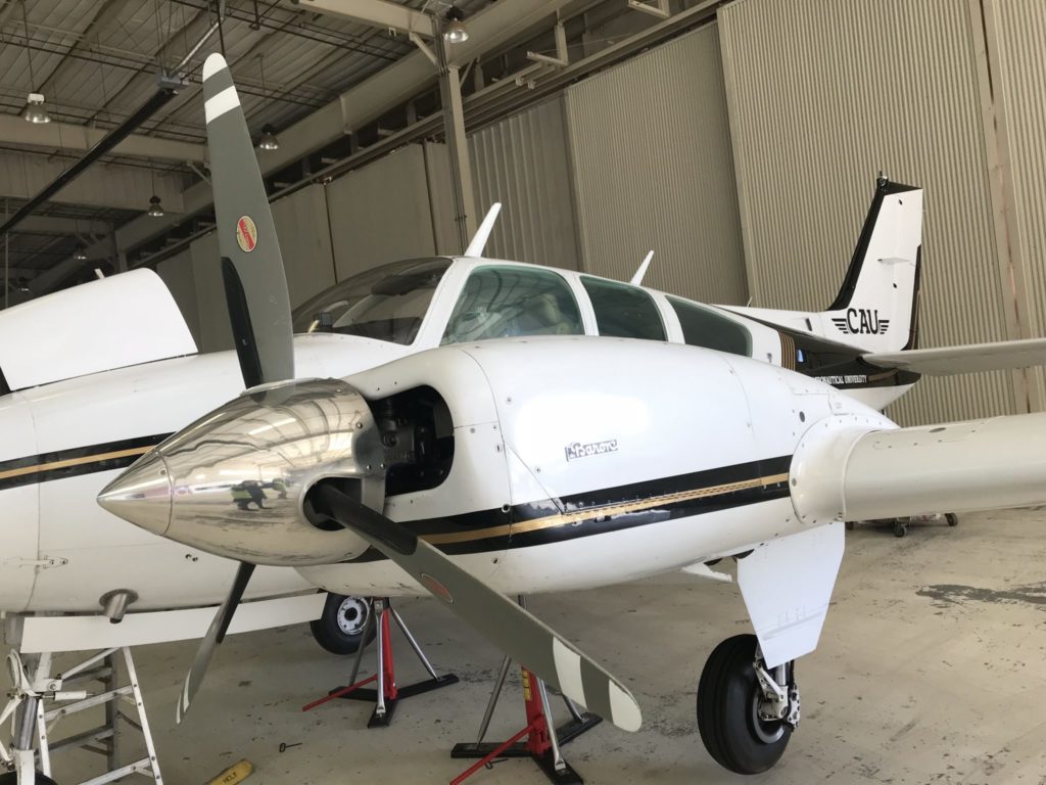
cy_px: 392
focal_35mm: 28
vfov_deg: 49.7
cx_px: 523
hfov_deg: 63.4
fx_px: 846
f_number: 1.8
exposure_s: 1/120
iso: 25
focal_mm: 3.99
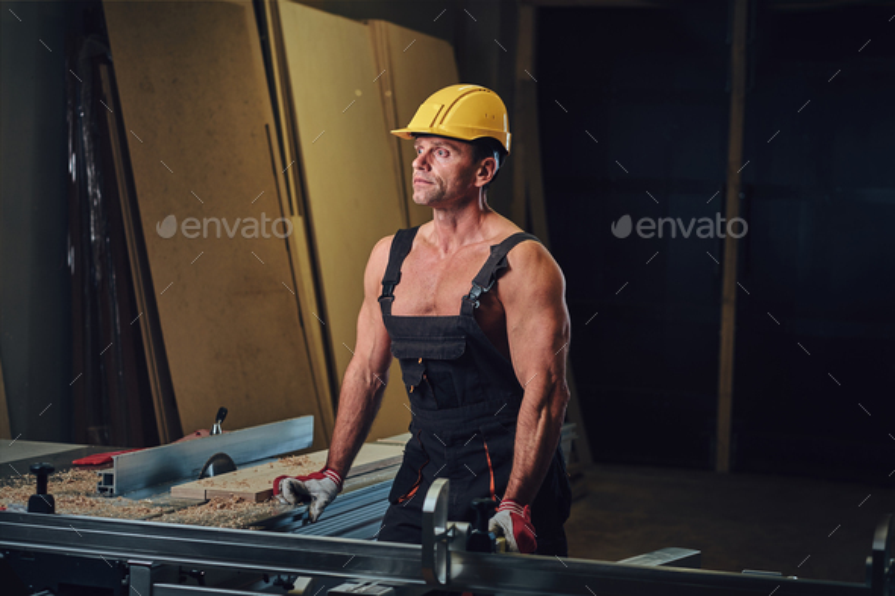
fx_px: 2088
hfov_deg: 24.2
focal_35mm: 84
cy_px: 298
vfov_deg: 16.3
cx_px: 448
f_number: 2.8
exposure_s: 1/125
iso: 200
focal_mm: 56
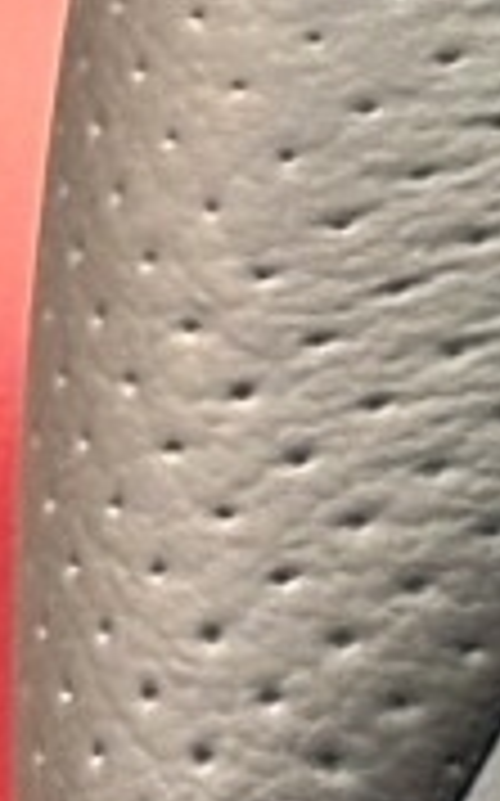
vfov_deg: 7.1
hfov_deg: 4.2
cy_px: 860
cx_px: 1752
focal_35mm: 293
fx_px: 6399
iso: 640
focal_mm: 6.86
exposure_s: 1/24
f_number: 1.78
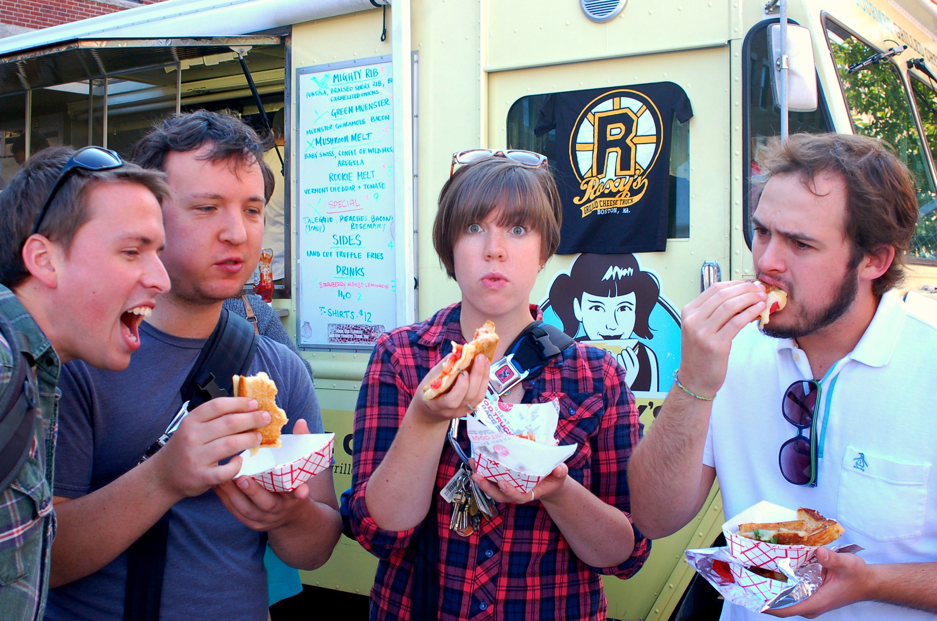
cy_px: 308
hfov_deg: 45.5
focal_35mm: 43
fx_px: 1117
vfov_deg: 31.1
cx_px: 463
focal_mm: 28
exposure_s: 1/100
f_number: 5
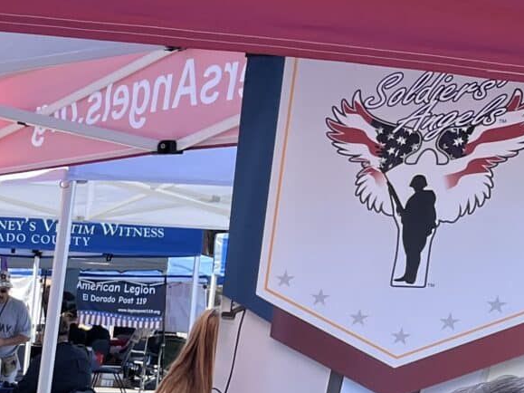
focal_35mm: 92
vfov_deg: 15.0
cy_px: 563
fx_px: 1392
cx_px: -364
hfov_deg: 17.9
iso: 50
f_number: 1.6
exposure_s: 1/951
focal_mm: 5.1
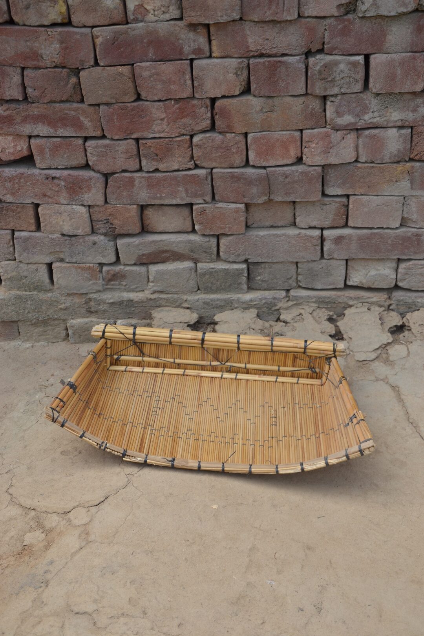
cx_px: 212
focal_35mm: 57
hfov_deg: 23.8
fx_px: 1007
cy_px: 318
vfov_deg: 35.1
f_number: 6.3
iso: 100
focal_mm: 38
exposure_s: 1/200
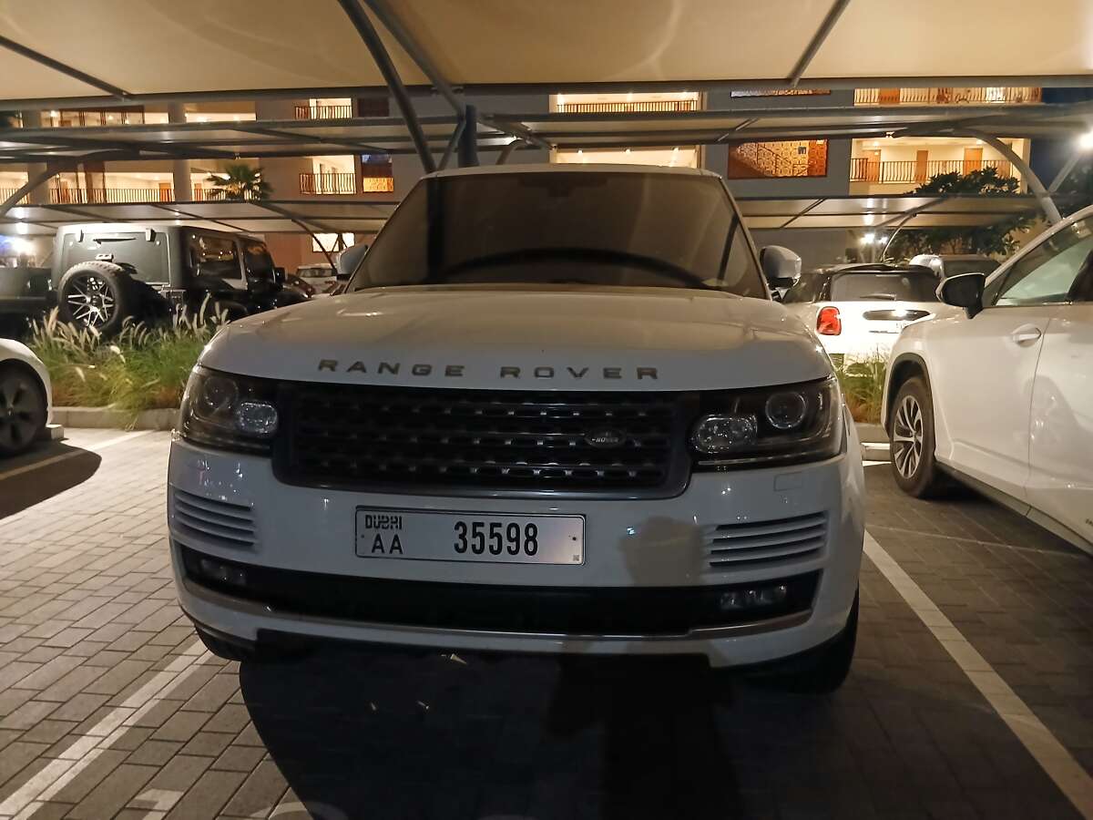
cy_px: 410
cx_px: 546
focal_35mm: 26
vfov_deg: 53.1
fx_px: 821
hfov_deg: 67.3
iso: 1000
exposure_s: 1/15
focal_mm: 3.98
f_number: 1.8
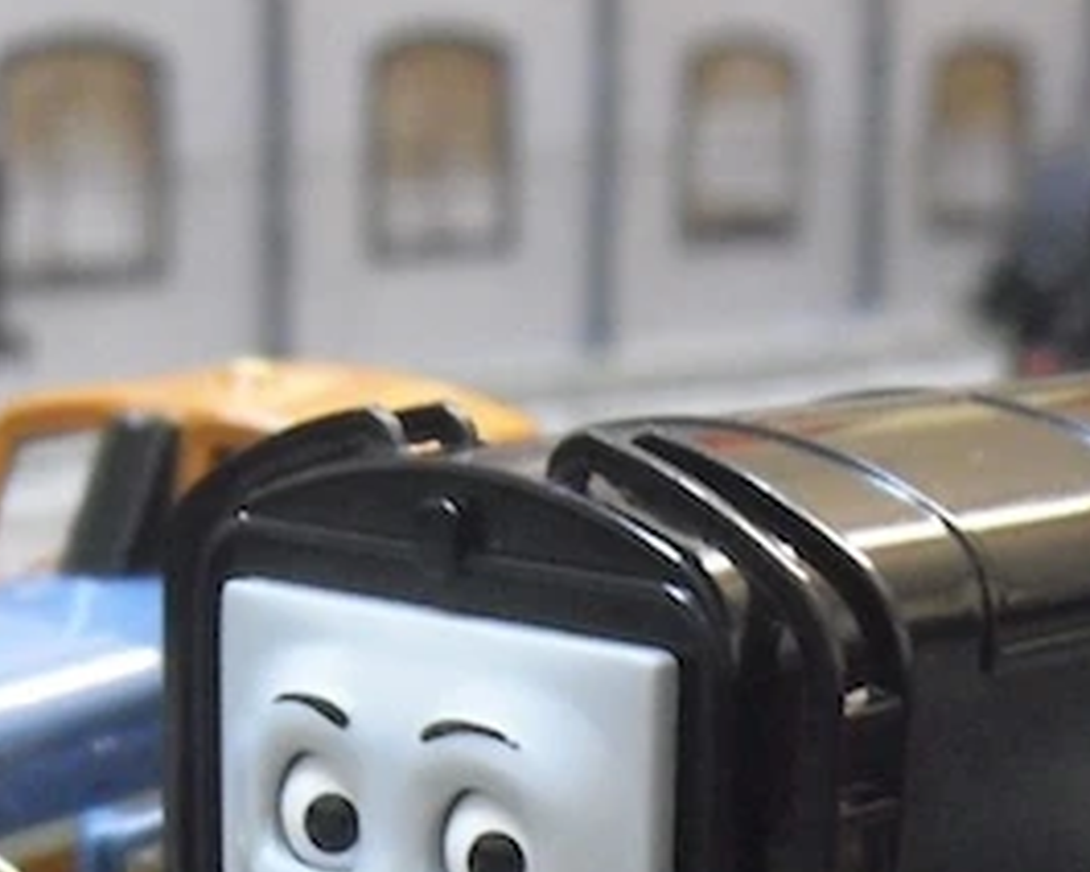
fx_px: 3420
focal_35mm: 106
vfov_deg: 13.9
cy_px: 1148
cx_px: 489
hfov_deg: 18.1
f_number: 3.1
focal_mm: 6.3
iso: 800
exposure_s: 1/20
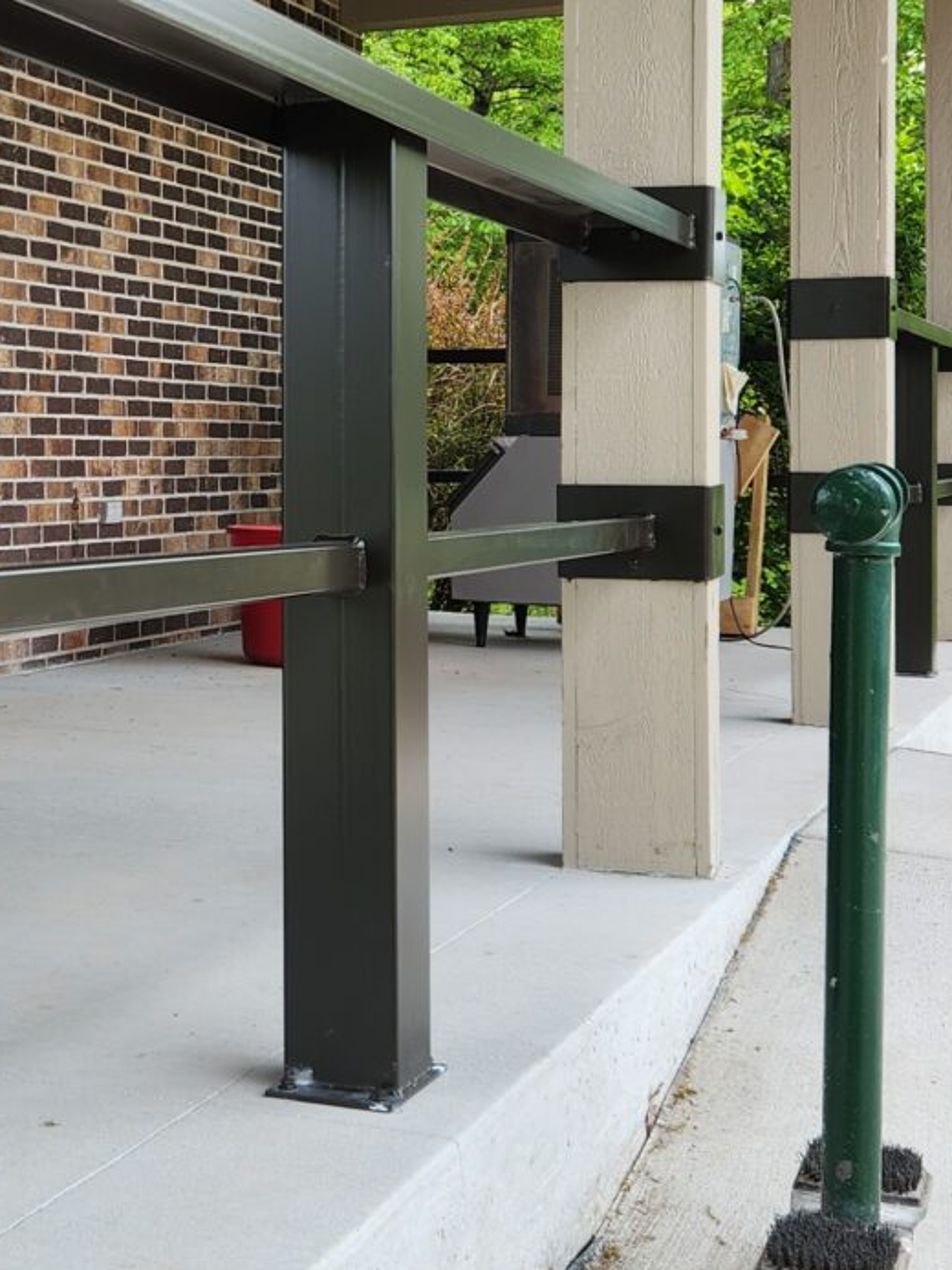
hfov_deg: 21.0
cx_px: 37
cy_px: 498
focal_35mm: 68
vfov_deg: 28.5
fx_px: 2493
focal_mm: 5.4
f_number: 1.8
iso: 20
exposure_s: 1/394
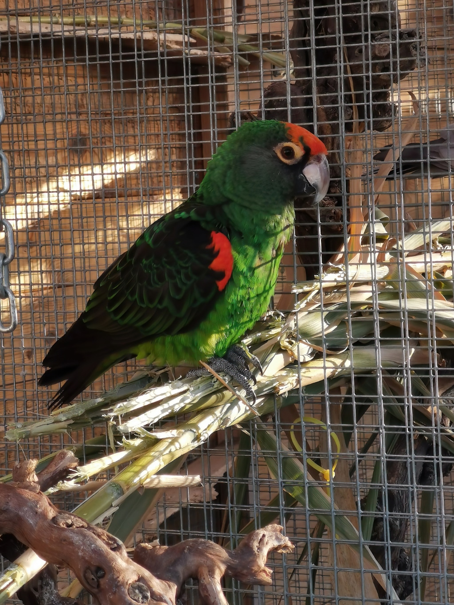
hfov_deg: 12.9
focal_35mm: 115
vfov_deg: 17.1
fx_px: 2011
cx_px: 227
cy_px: 302
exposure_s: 1/107
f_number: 2.4
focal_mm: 7.5
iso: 50
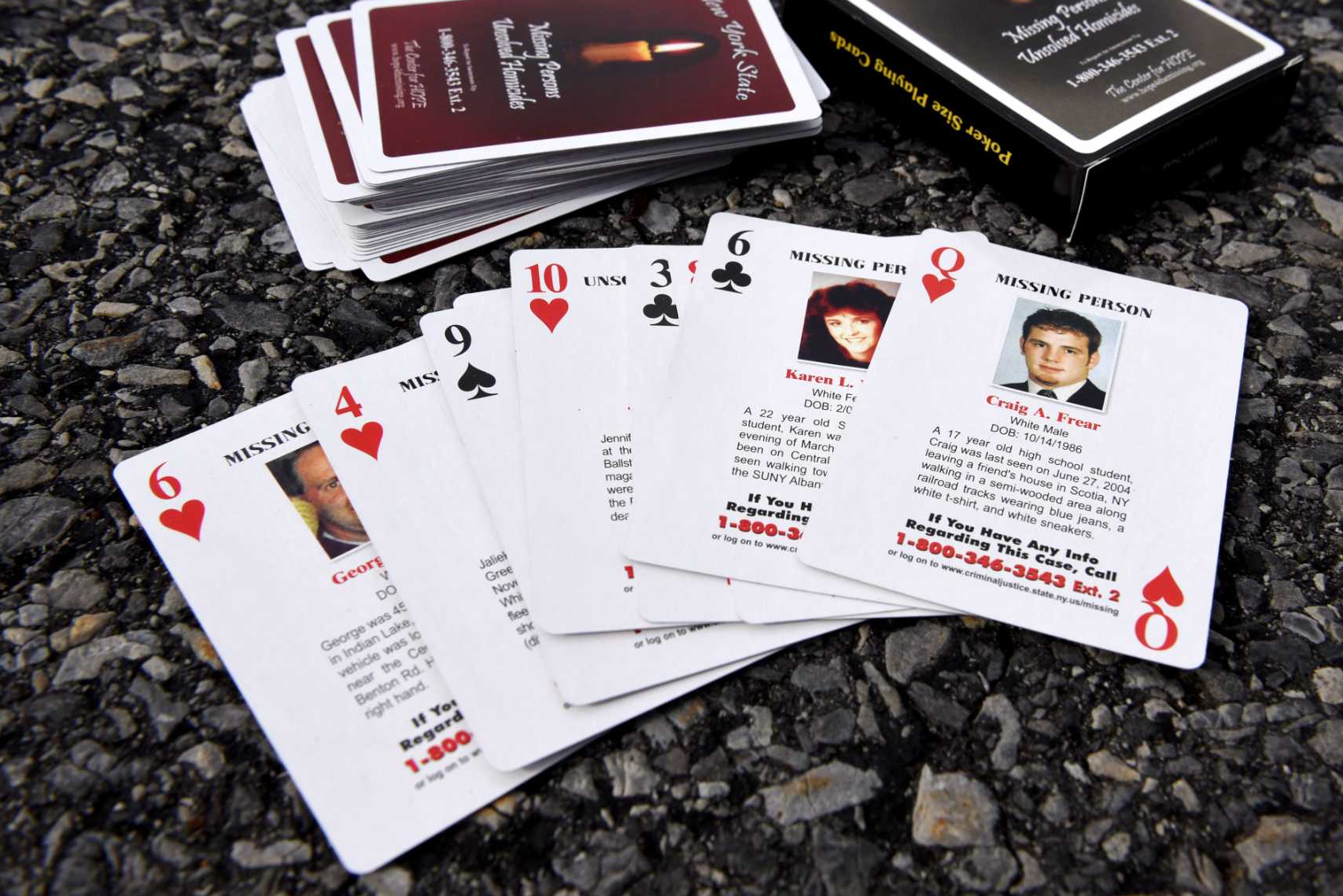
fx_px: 1567
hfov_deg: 46.2
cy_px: 376
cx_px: 786
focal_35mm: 42
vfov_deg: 31.9
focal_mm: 35
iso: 400
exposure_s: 1/1000
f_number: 11
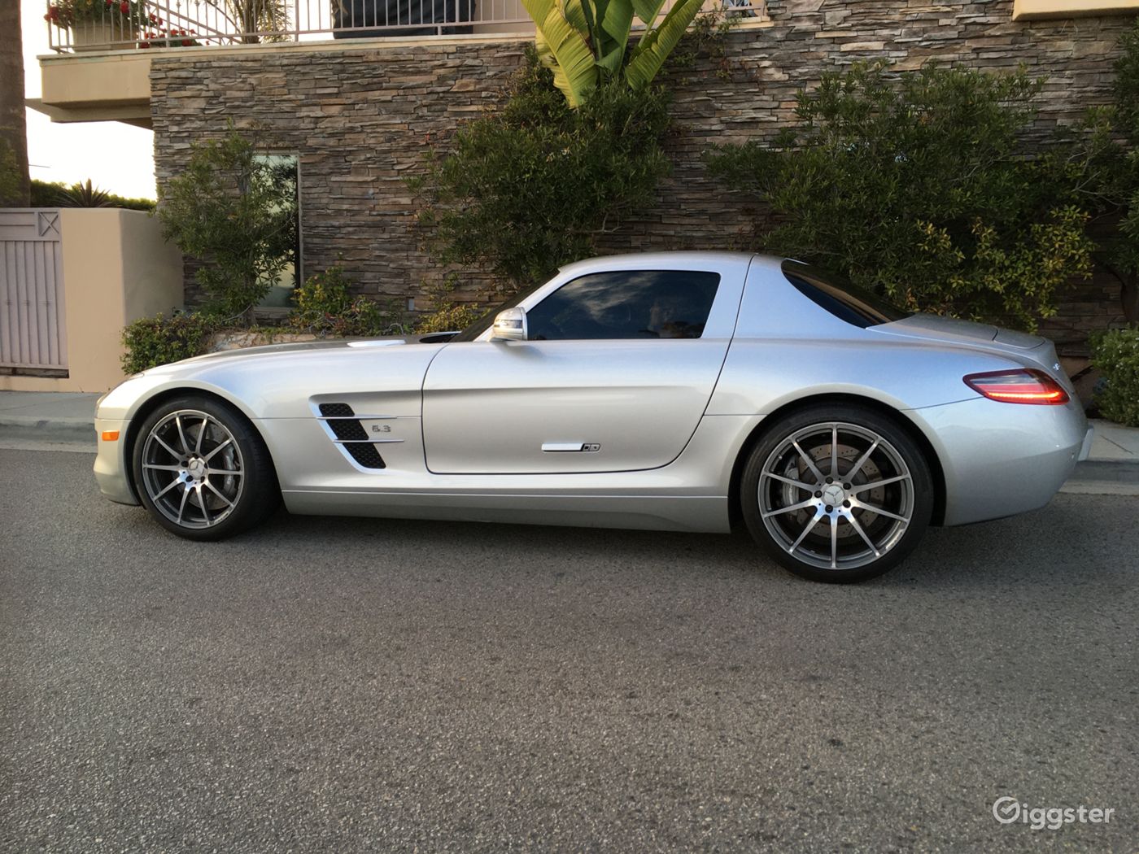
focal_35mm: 29
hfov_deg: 61.7
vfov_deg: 48.2
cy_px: 427
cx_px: 570
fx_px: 954
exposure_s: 1/120
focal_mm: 4.15
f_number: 2.2
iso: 40
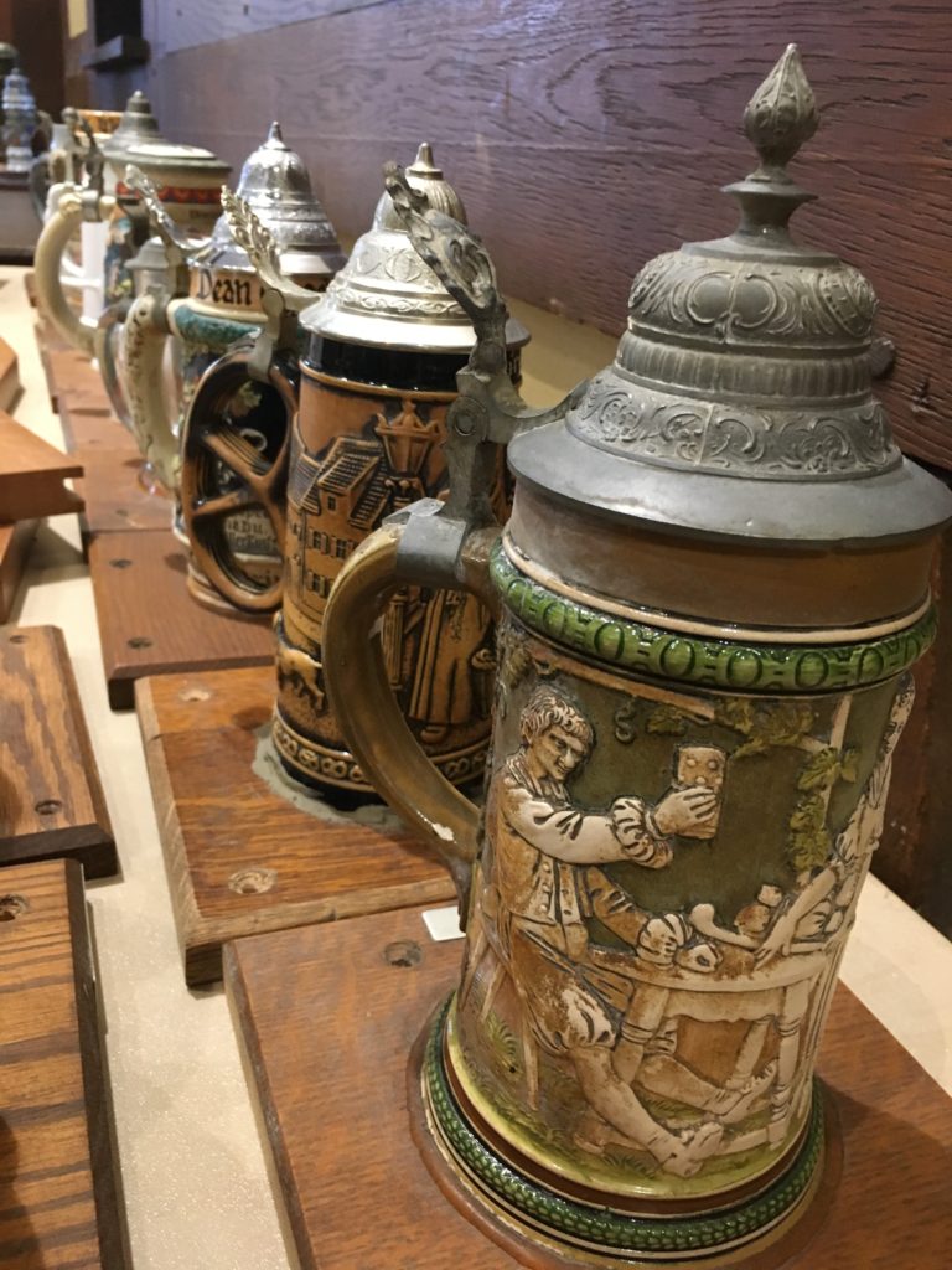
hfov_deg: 48.2
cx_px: 476
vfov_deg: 61.7
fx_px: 1063
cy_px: 635
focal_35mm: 29
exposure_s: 1/24
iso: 200
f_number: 2.2
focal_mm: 4.15
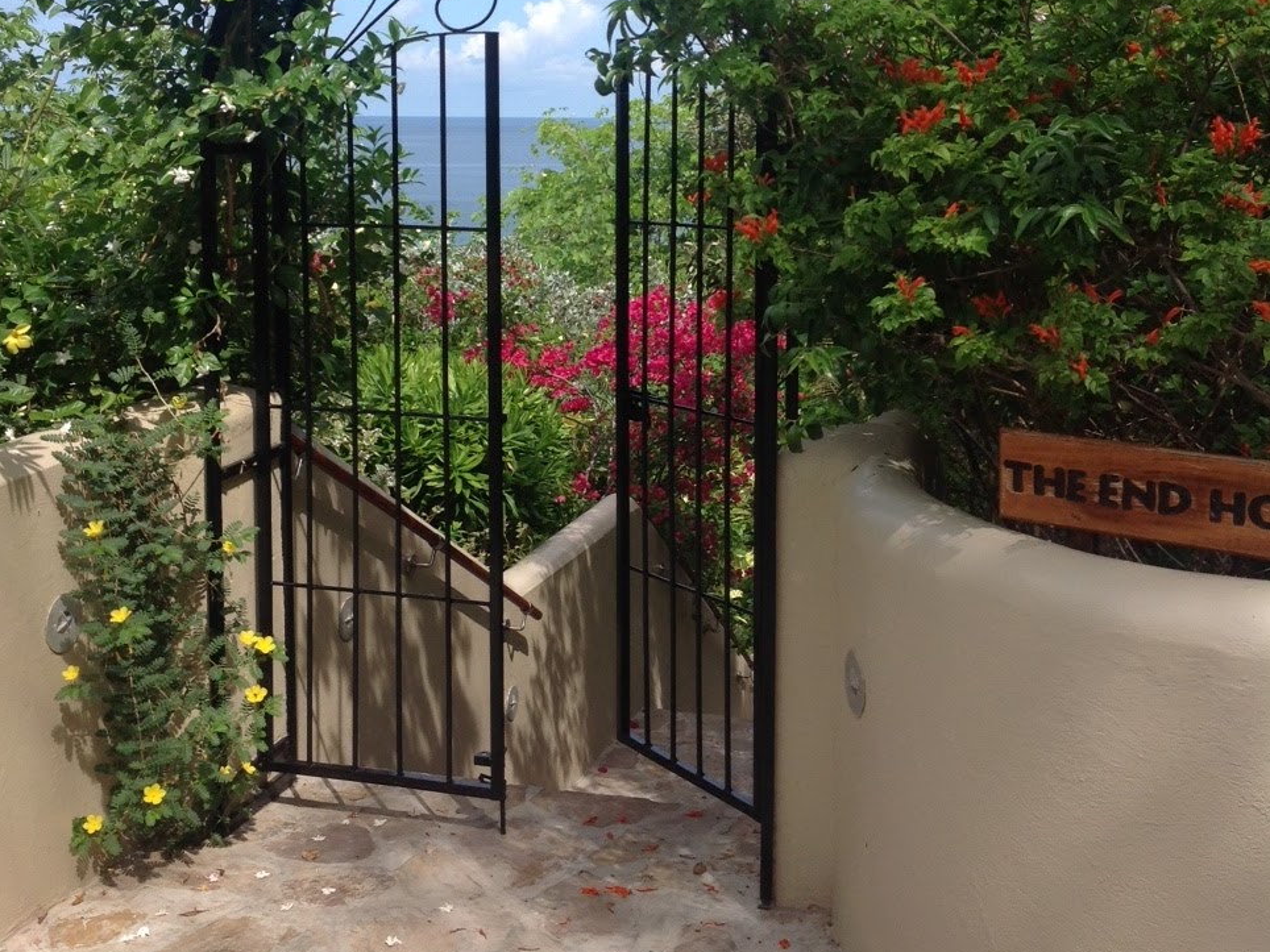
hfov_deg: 40.4
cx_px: 635
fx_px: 1724
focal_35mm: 47
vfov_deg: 30.5
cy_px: 265
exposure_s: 1/1592
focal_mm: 4.28
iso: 50
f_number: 2.4
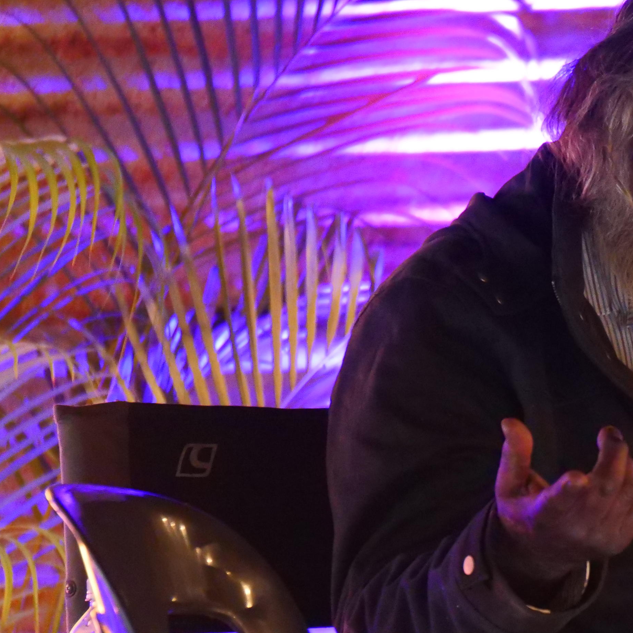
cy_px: 523
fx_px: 9910
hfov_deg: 3.7
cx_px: 723
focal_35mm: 479
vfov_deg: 3.7
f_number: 2.8
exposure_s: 1/25
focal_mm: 100
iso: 3200
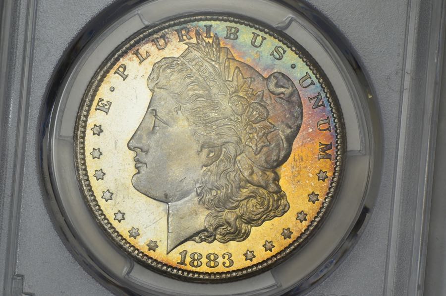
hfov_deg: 9.2
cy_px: 148
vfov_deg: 6.1
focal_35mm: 225
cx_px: 223
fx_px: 2782
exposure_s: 1/125
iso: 400
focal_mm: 150
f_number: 10
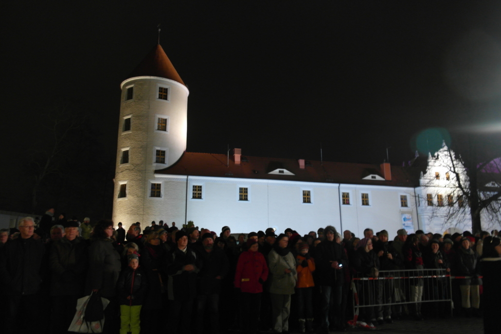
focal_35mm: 27
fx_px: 376
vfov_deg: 47.9
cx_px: 250
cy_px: 167
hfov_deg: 67.4
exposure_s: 1/2
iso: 800
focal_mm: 18
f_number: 4.5
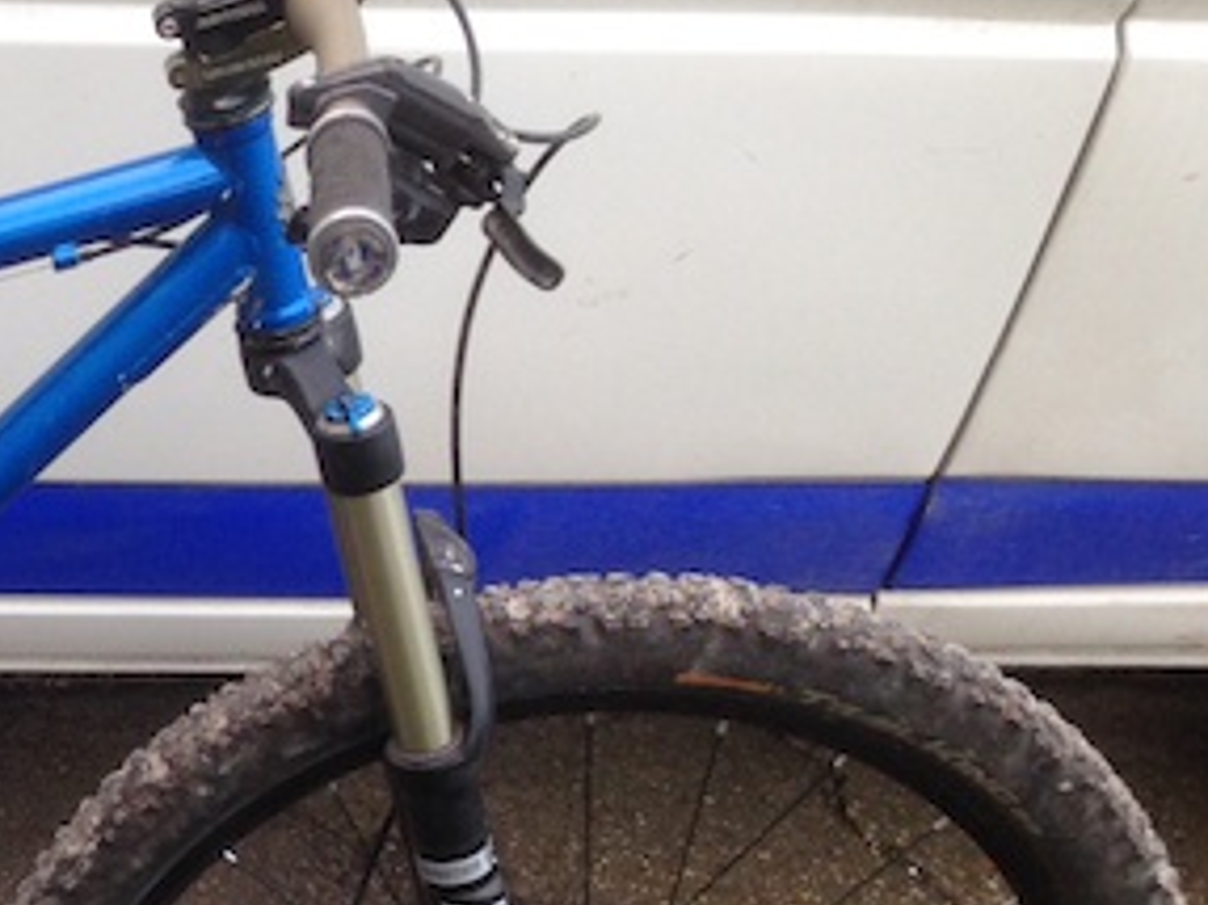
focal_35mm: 92
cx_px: -349
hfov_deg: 19.7
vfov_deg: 15.8
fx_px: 3209
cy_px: 829
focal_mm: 4.12
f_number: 2.4
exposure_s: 1/120
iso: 64
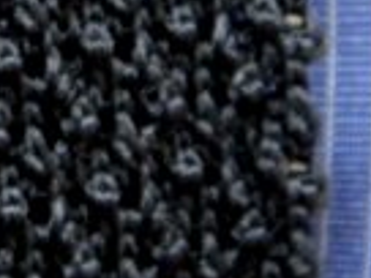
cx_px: -161
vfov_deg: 3.8
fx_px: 4126
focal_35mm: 385
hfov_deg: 5.1
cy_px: -194
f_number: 4.2
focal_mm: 14.6
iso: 200
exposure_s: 1/30
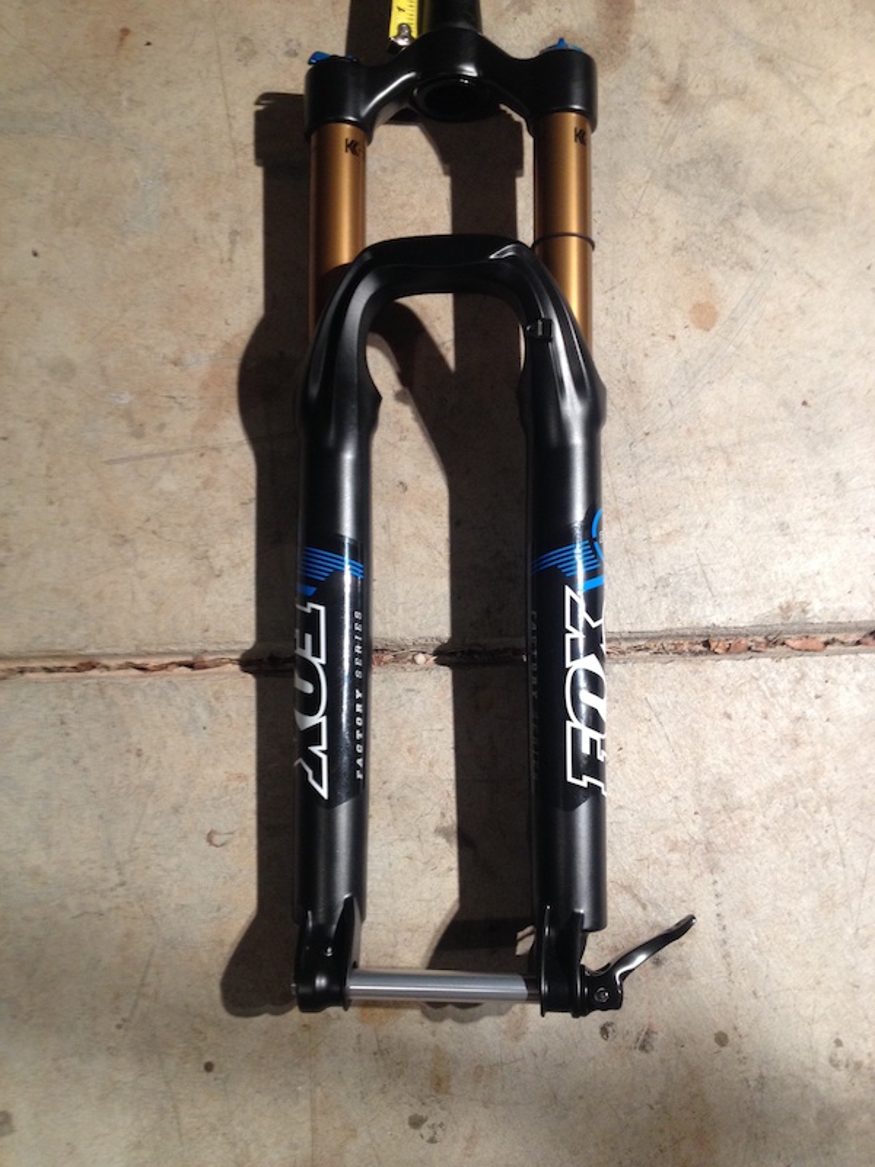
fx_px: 1180
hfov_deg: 40.7
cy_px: 584
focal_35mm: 35
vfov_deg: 52.6
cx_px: 438
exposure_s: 1/20
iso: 125
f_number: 2.4
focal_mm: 4.28
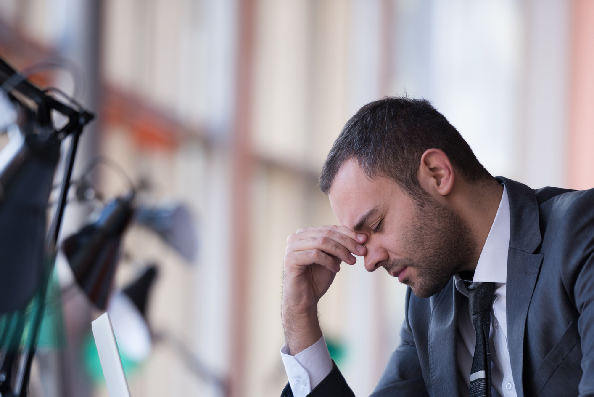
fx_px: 4671
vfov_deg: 4.9
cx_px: 249
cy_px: 276
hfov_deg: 7.3
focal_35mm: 283
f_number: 2.8
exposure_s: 1/320
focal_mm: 200
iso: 320
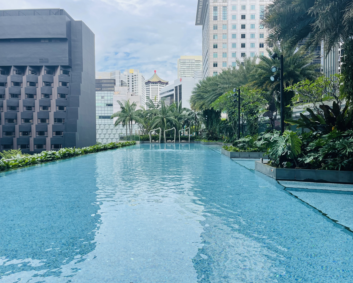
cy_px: 142
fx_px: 293
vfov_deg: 51.5
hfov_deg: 62.2
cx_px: 178
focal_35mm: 28
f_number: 1.6
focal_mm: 5.1
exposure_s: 1/1739
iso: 32
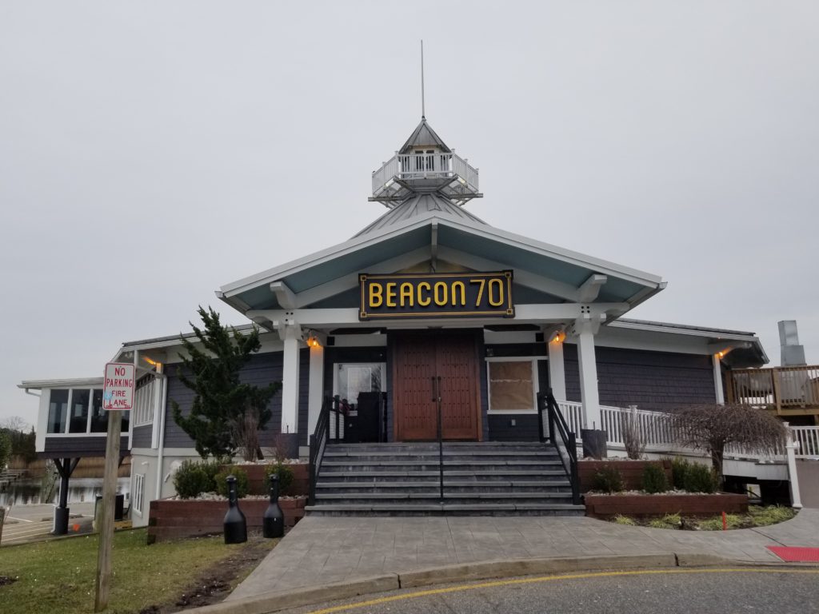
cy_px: 307
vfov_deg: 53.1
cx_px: 410
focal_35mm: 26
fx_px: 615
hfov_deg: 67.3
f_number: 1.7
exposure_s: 1/306
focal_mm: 4.25
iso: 50
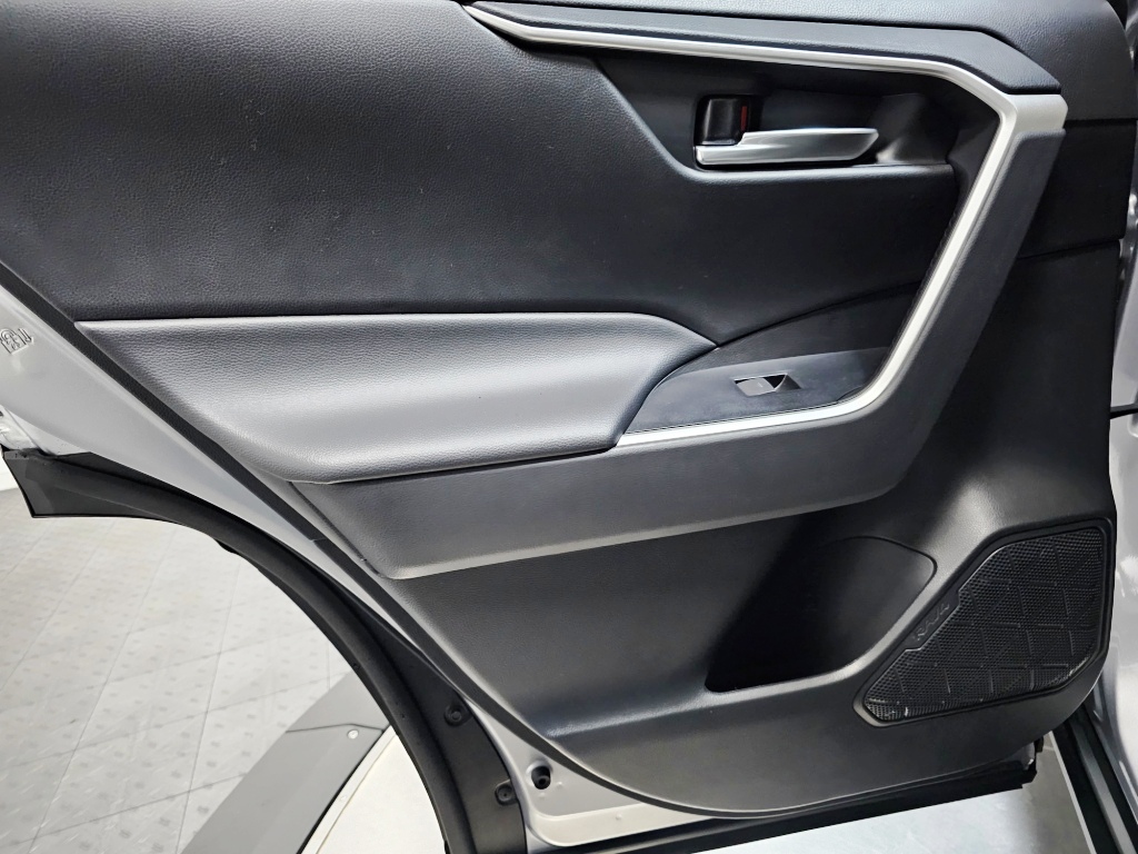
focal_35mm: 23
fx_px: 756
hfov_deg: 73.9
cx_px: 569
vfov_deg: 58.9
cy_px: 427
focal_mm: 6.3
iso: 1600
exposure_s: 1/60
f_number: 1.7
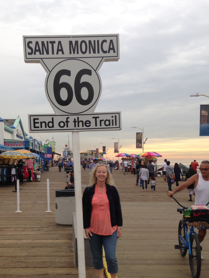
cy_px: 171
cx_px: 73
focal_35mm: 43
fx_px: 346
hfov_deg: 33.4
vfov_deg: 43.5
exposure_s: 1/630
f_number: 2.4
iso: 50
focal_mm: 4.12
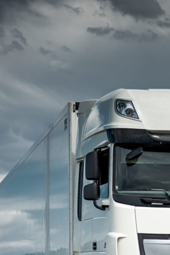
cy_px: 170
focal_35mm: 112
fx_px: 793
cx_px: 146
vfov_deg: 18.2
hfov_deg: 12.2
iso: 100
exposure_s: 1/1600
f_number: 1.8
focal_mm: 50
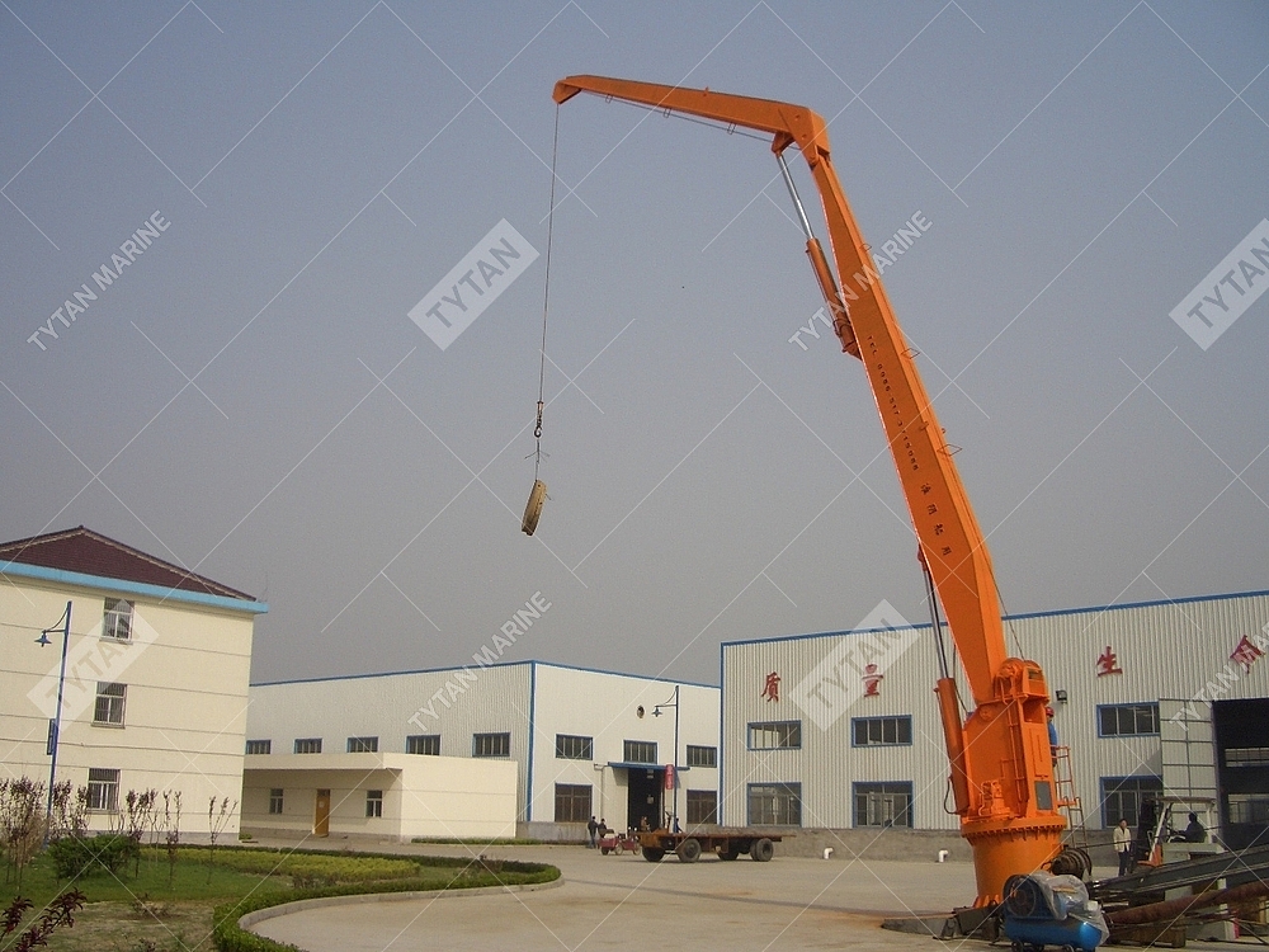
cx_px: 634
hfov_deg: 52.6
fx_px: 1283
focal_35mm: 35
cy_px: 476
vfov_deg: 40.7
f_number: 4.3
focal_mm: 5.8
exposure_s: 1/800
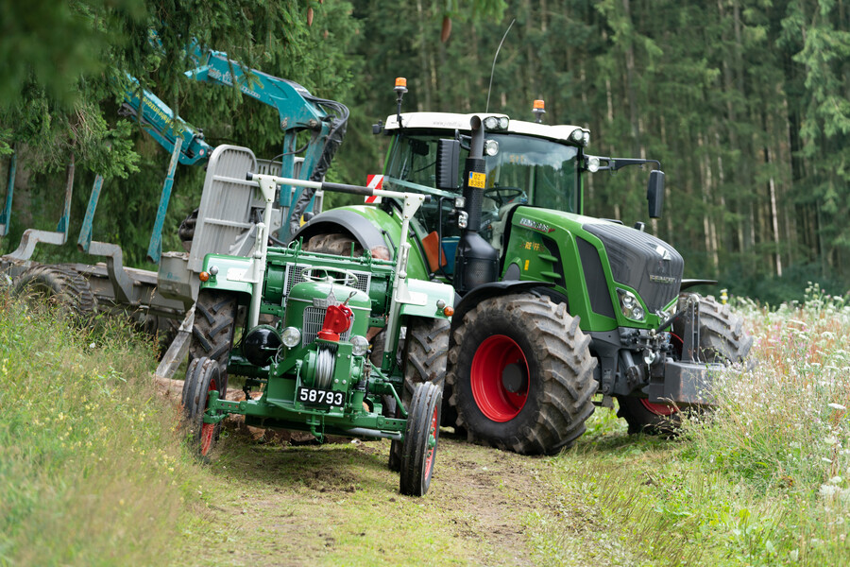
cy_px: 284
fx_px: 3400
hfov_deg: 14.3
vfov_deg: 9.5
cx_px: 425
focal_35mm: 144
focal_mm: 144
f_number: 3.5
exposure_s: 1/250
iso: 160
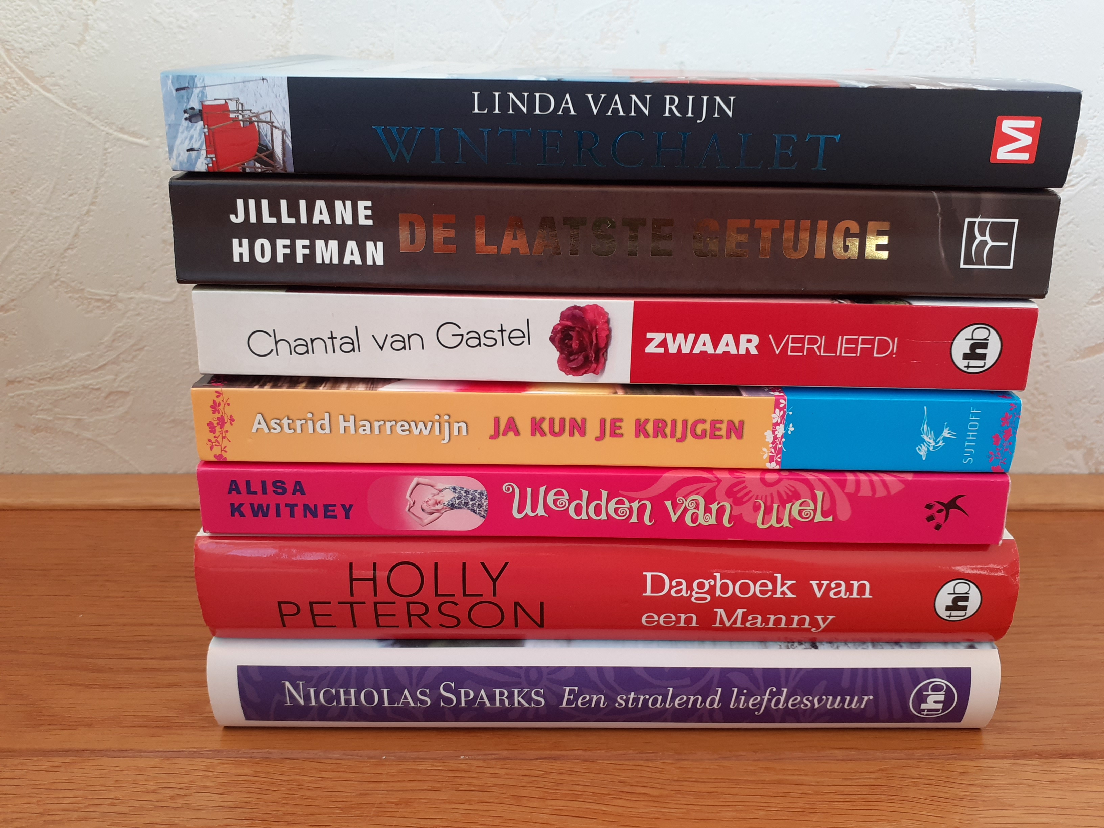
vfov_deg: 51.4
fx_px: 861
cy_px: 414
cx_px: 552
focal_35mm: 27
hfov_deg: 65.3
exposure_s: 1/100
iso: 50
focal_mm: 3.6
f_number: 1.9
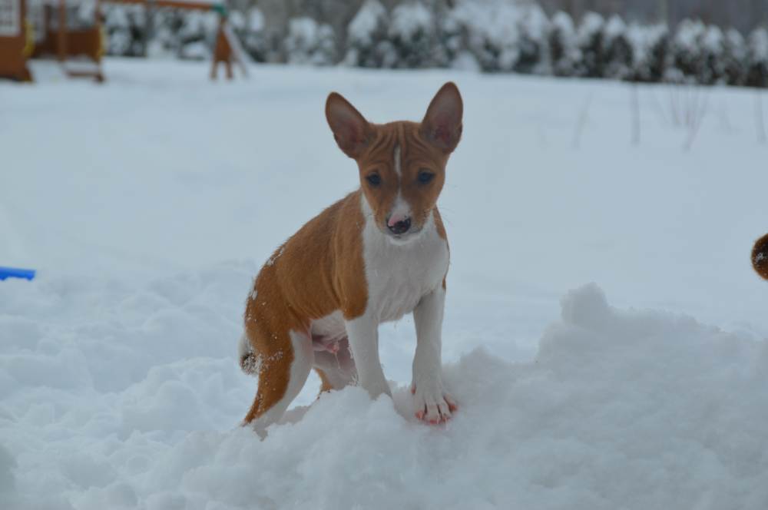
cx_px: 384
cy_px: 255
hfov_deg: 12.2
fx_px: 3579
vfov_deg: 8.1
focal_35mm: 168
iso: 100
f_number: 9
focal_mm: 112
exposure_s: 1/320
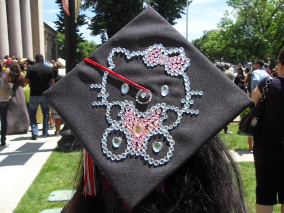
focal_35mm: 35
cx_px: 142
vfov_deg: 40.7
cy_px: 106
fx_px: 287
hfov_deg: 52.6
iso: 80
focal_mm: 6.3
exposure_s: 1/125
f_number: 8.2
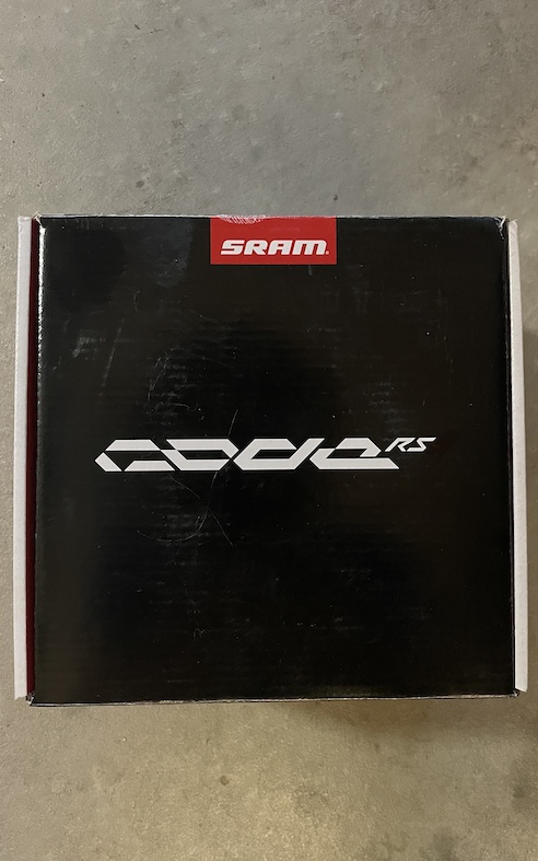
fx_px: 657
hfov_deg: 44.5
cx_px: 292
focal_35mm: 28
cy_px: 435
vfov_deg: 66.5
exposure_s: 1/30
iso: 1000
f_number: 1.6
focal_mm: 4.2
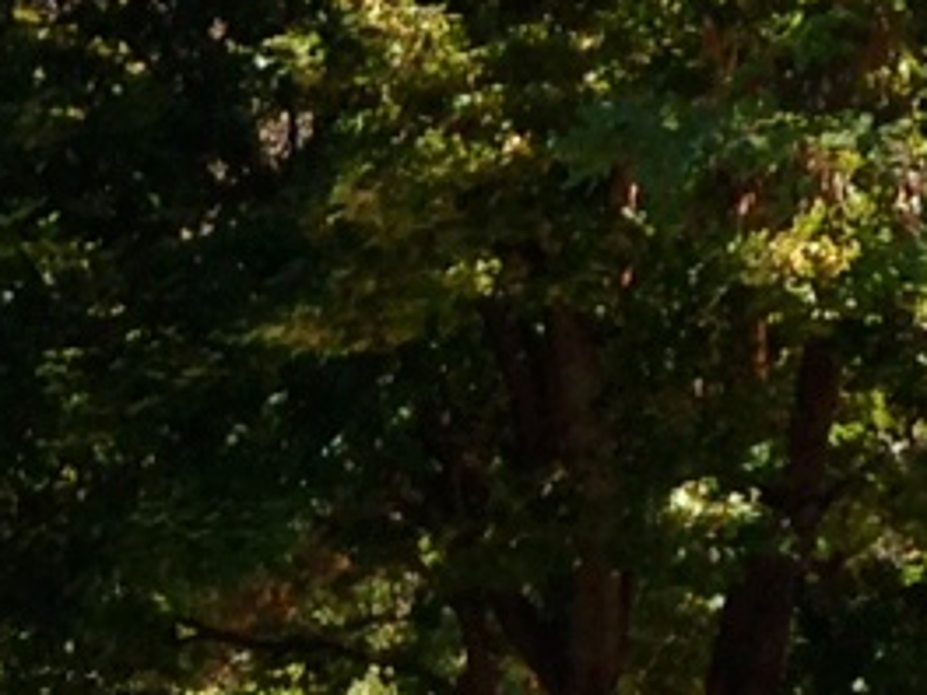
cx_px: -558
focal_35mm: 256
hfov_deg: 7.6
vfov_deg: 5.8
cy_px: 1000
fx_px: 6856
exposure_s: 1/507
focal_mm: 4.12
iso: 50
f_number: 2.4
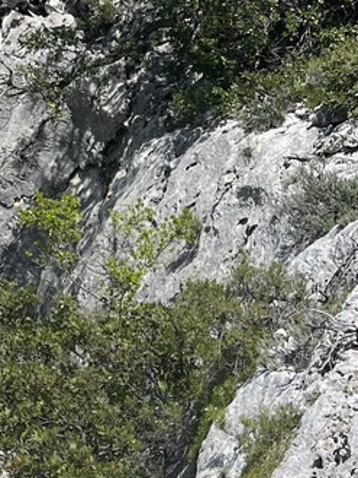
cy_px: -80
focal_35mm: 106
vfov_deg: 17.8
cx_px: -306
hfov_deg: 12.6
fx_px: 1464
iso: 50
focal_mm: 5.1
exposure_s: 1/4854
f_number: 1.6
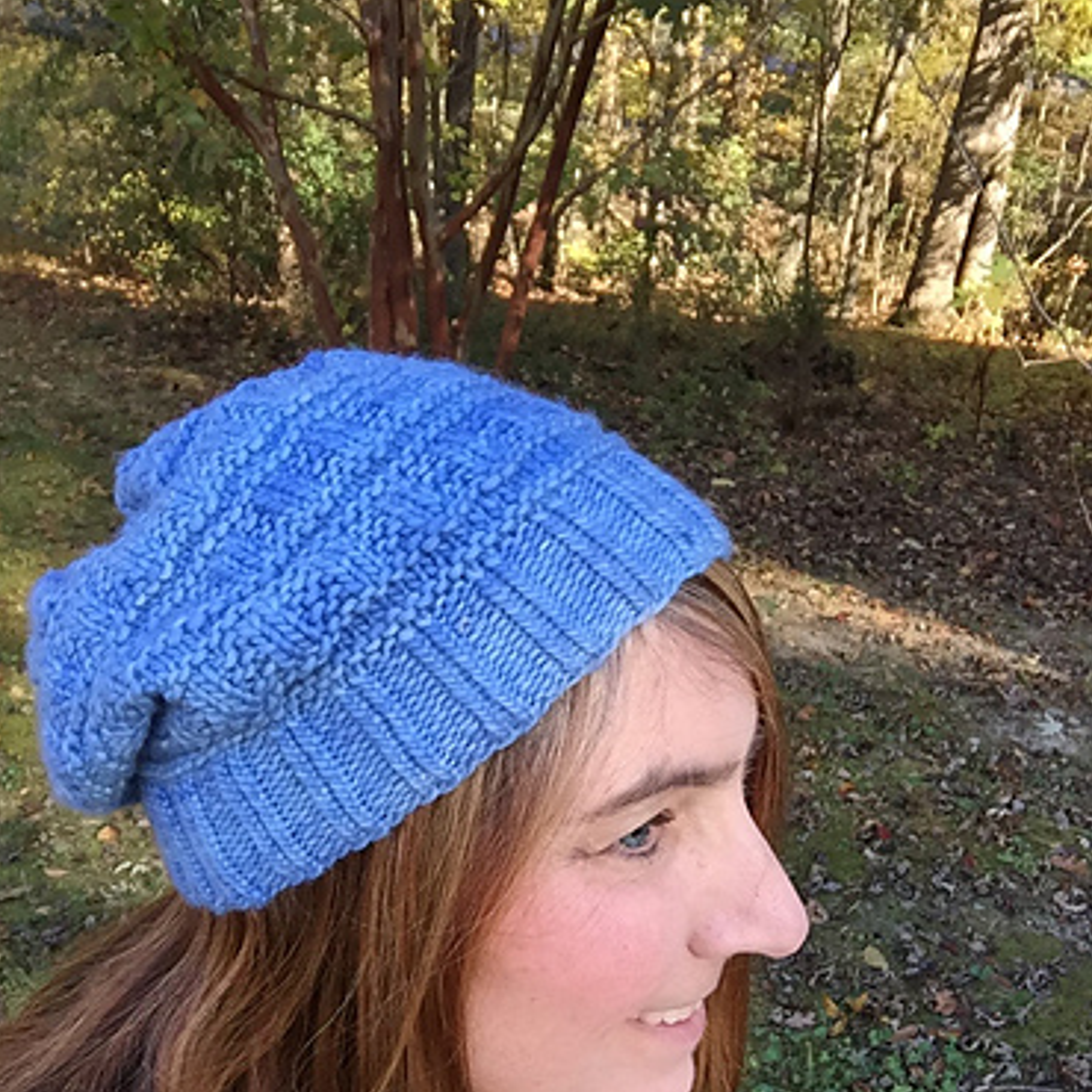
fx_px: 1321
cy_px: 726
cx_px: 542
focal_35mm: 37
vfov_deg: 44.3
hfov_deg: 44.9
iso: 32
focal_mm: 2.65
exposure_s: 1/123
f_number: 2.2
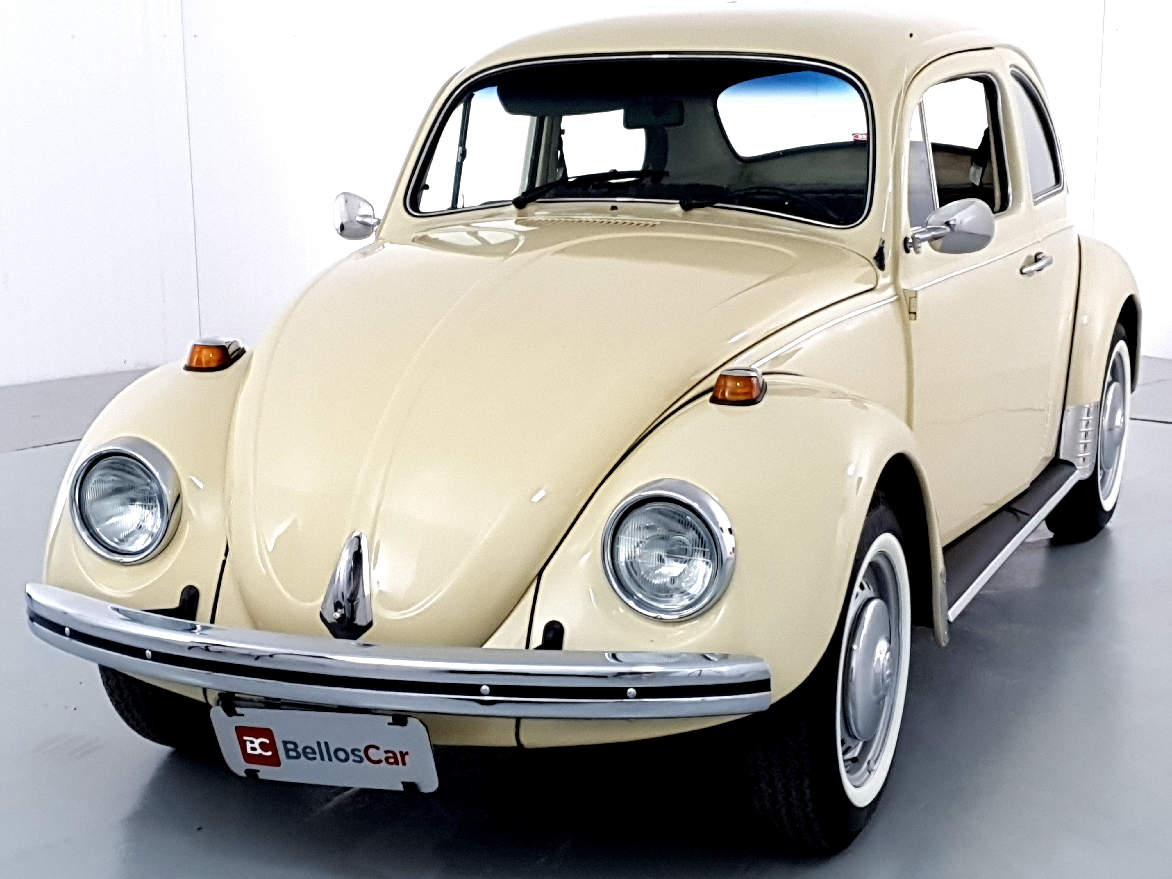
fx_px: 880
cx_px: 586
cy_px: 440
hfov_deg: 67.3
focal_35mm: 26
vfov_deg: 53.1
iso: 160
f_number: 1.5
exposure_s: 1/90
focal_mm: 4.32
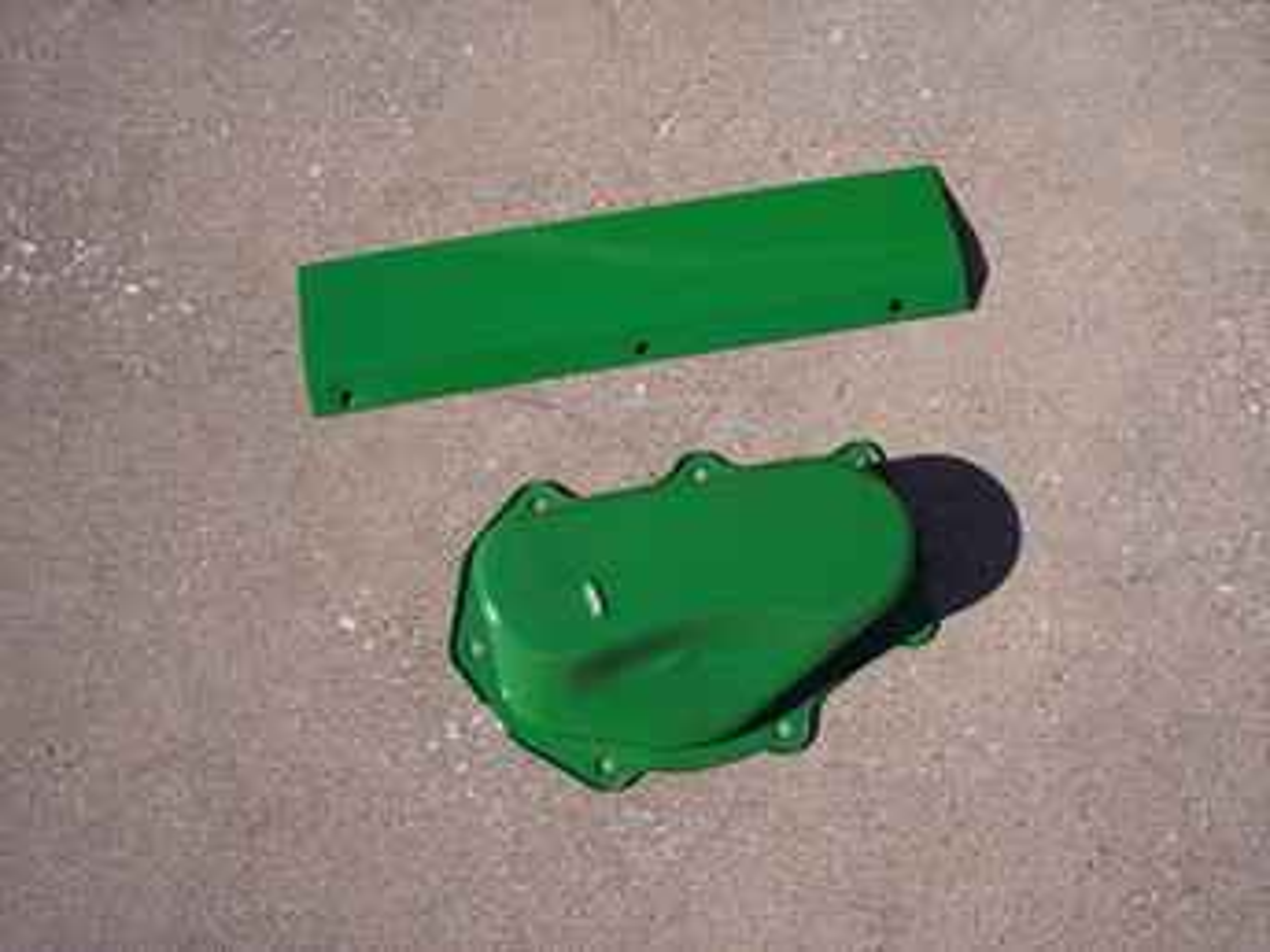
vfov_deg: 36.8
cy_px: 476
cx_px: 635
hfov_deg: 47.9
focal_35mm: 39
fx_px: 1431
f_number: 4
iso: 100
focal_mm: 8
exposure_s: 1/1000
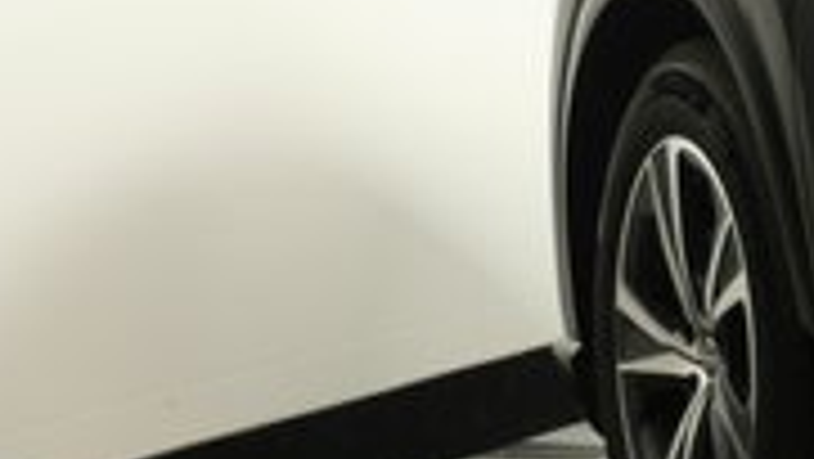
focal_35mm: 247
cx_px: 2213
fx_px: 5334
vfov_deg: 4.9
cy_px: 234
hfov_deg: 7.8
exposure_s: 1/200
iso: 250
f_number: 4.1
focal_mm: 20
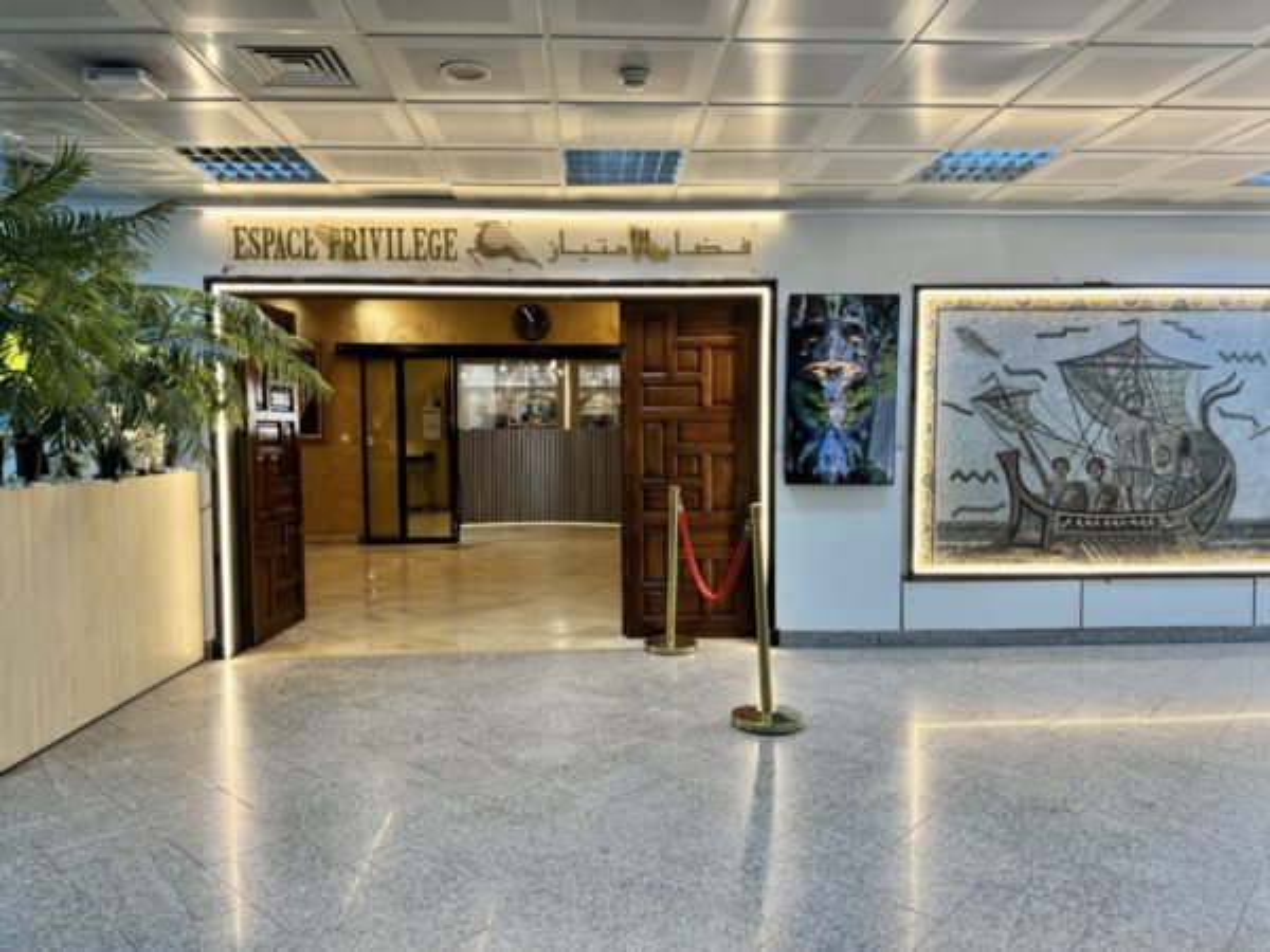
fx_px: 881
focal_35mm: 24
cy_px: 476
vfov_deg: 56.8
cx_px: 635
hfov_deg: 71.6
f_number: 1.78
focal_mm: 6.76
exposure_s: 1/100
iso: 100
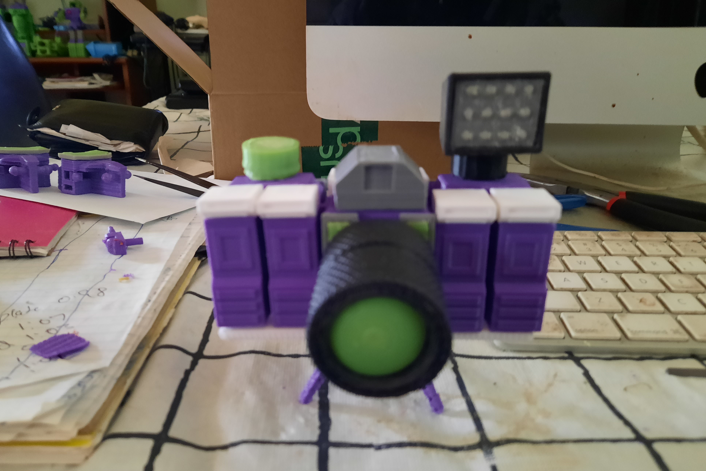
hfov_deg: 67.4
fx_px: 529
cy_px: 248
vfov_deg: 47.9
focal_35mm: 27
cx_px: 343
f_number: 2
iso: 640
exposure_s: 1/20
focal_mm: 4.6
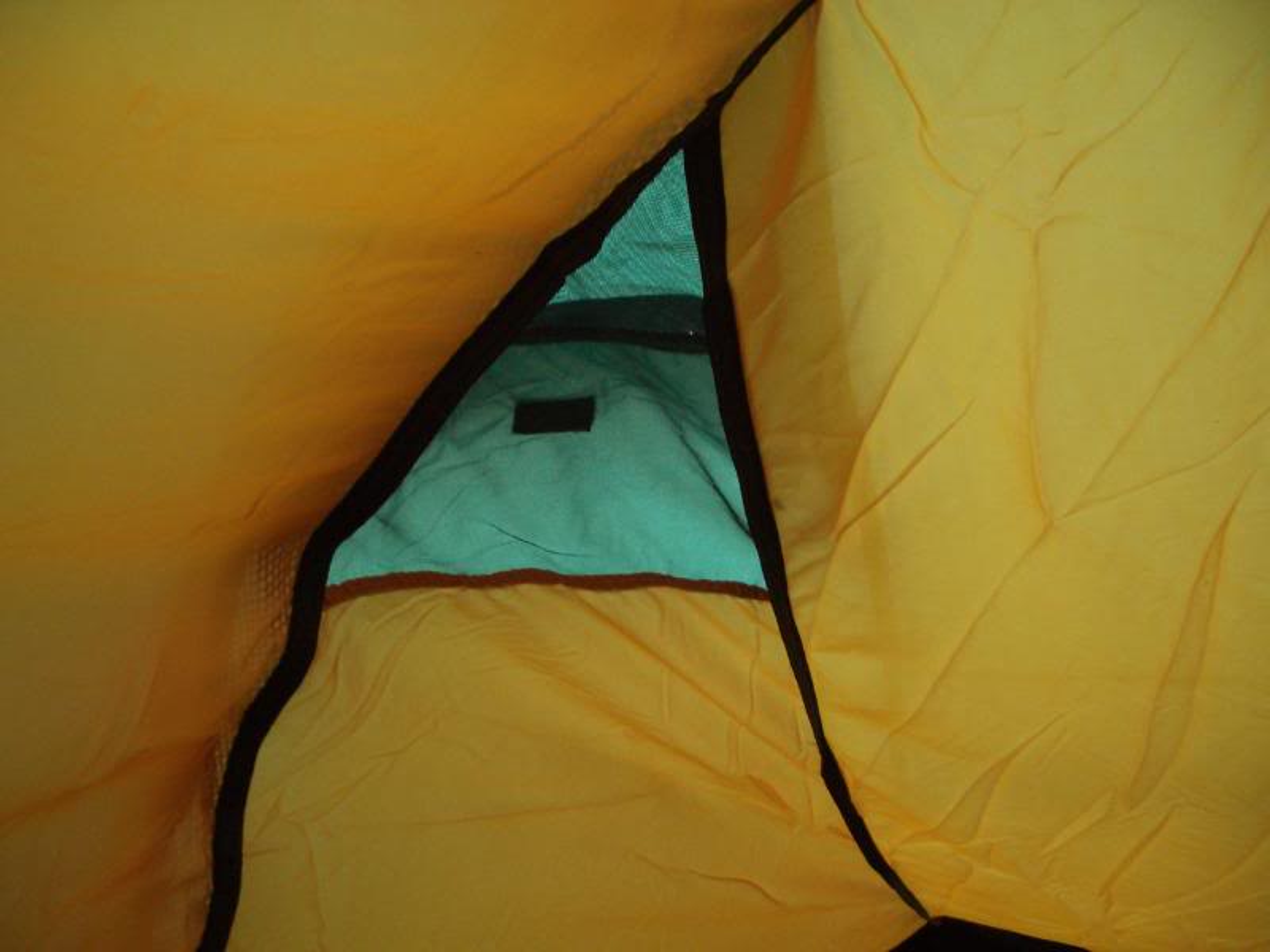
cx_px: 635
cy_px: 476
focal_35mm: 35
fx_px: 1284
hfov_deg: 52.6
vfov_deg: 40.7
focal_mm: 5.8
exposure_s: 1/80
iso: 200
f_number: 2.6
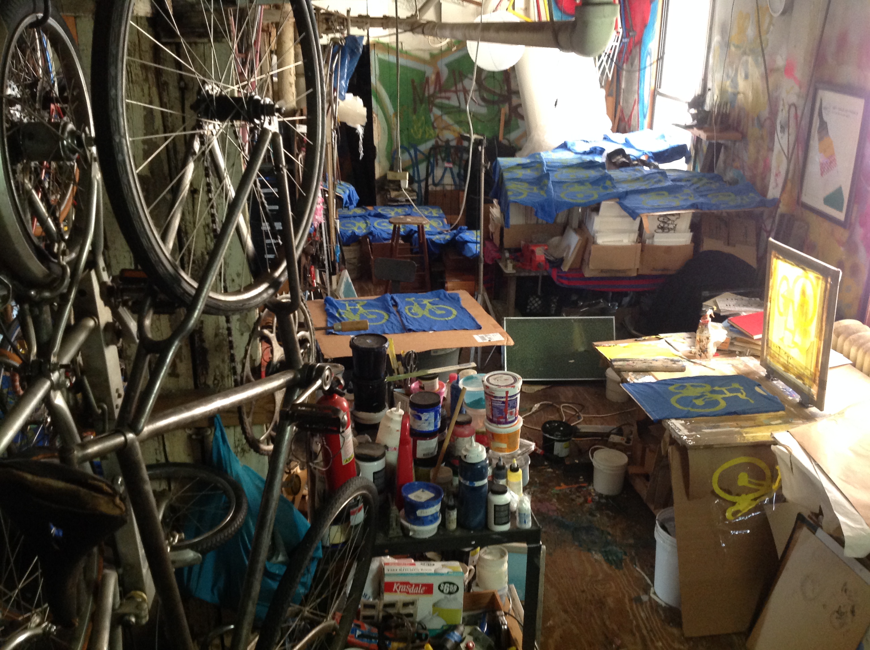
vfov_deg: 40.6
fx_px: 878
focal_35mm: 35
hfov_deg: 52.7
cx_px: 435
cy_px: 325
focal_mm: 4.28
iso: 250
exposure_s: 1/15
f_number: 2.4
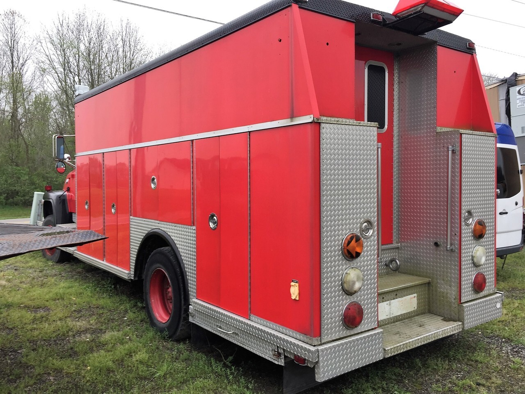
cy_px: 197
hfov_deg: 61.6
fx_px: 440
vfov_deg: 48.3
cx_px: 262
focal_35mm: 29
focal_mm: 4.15
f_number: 2.2
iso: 32
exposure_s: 1/130
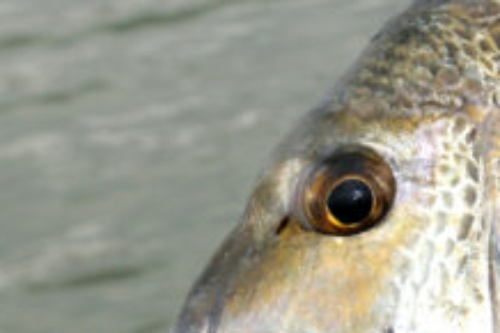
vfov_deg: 8.1
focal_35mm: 169
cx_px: 849
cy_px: 269
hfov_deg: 11.4
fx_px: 2345
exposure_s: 1/200
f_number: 11
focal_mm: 32
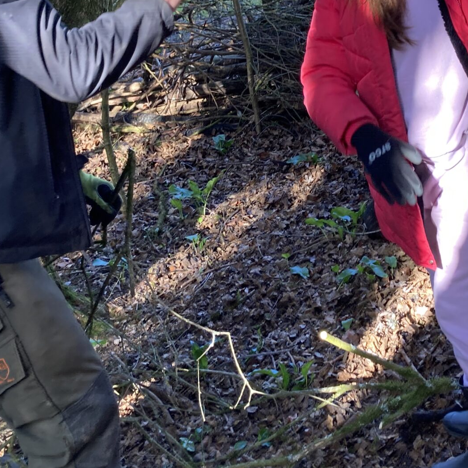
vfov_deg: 28.3
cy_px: 138
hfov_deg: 28.5
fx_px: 918
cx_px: 286
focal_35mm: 60
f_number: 1.8
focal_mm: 3.99
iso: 40
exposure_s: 1/121
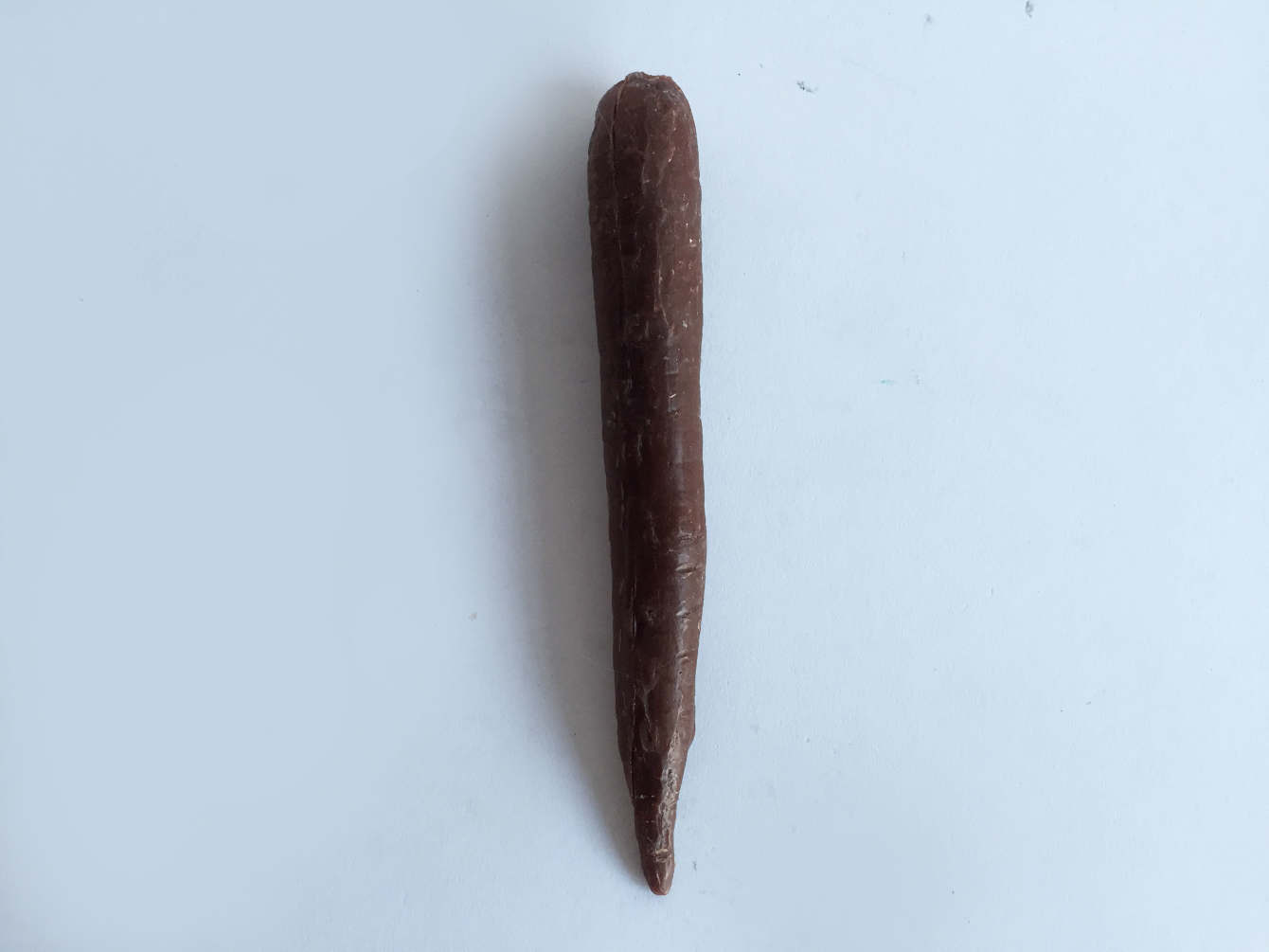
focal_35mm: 29
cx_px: 634
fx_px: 1063
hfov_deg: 61.7
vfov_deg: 48.2
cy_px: 476
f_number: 2.2
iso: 32
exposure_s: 1/30
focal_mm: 4.15
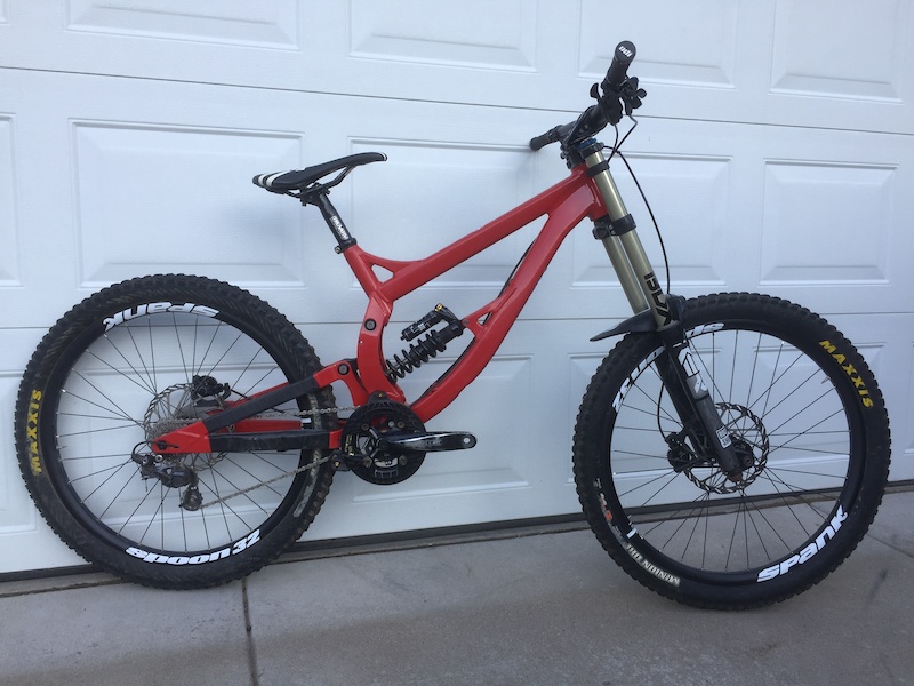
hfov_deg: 61.7
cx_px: 457
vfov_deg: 48.2
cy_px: 343
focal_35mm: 29
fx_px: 766
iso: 32
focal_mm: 4.15
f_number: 2.2
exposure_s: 1/134
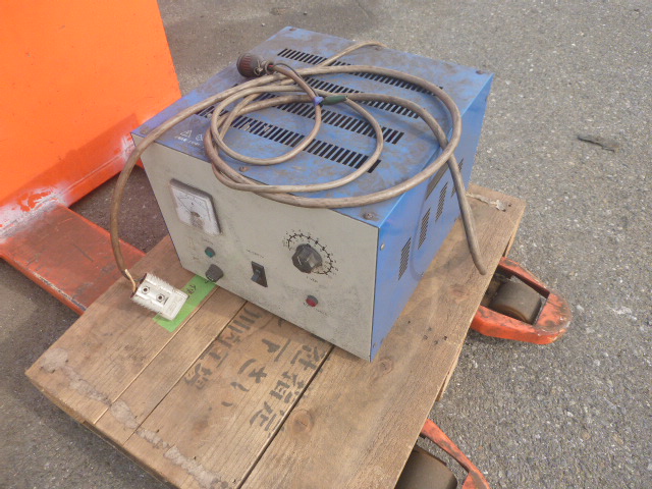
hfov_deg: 69.4
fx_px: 471
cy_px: 244
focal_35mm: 25
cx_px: 326
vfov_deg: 54.9
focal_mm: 4.5
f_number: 3.9
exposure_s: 1/160
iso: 100
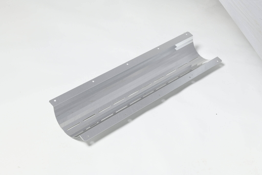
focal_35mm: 70
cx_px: 131
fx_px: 509
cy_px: 88
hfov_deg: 28.8
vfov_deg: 19.5
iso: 640
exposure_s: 1/200
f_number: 22
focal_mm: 70
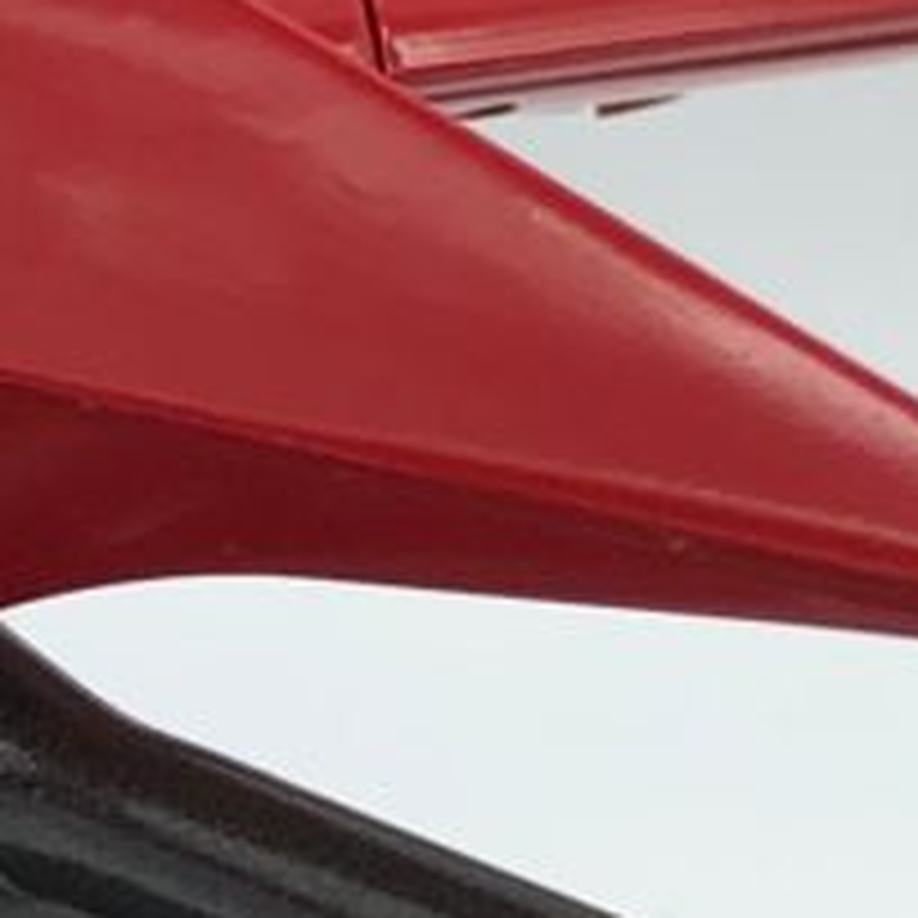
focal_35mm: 233
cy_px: 315
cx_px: -396
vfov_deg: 7.5
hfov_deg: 7.4
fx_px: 6991
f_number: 1.8
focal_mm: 4
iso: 20
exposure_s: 1/262
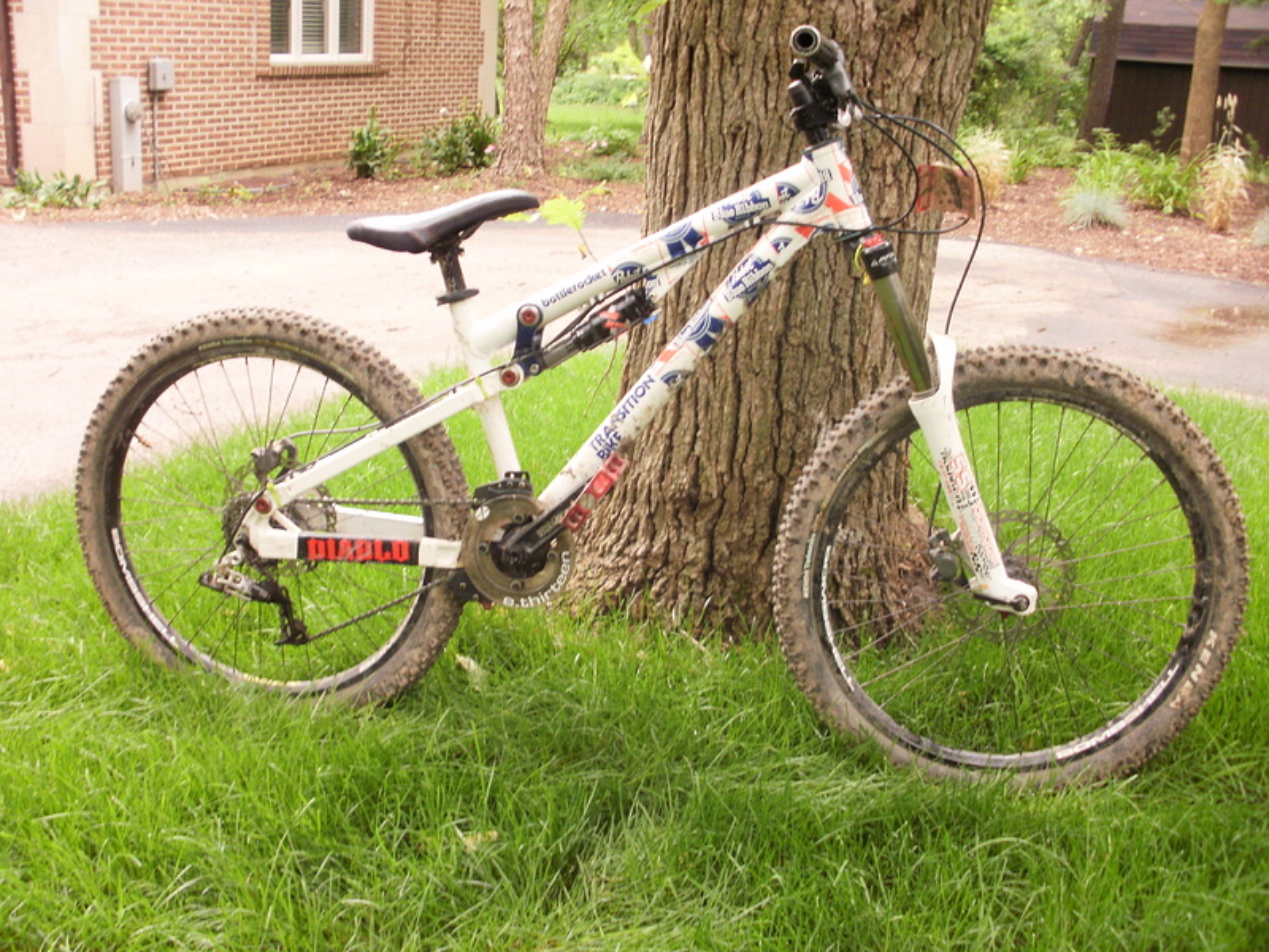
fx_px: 1320
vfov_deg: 39.7
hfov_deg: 51.4
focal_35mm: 36
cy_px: 476
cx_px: 634
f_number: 3.5
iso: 125
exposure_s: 1/30
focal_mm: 6.3
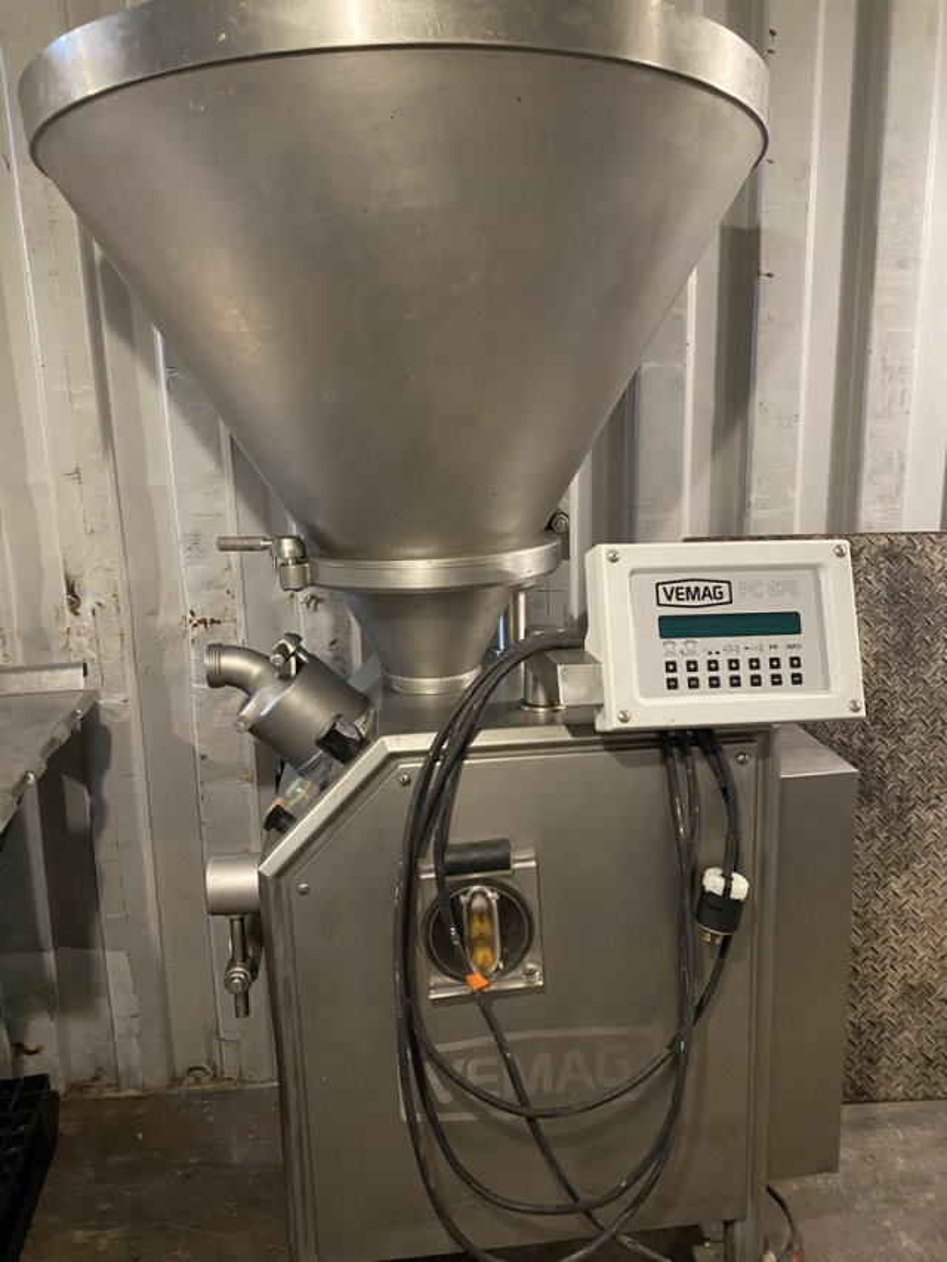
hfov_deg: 53.1
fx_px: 948
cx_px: 474
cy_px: 631
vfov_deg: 67.3
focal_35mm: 26
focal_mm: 4.25
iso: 640
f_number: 1.8
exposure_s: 1/30
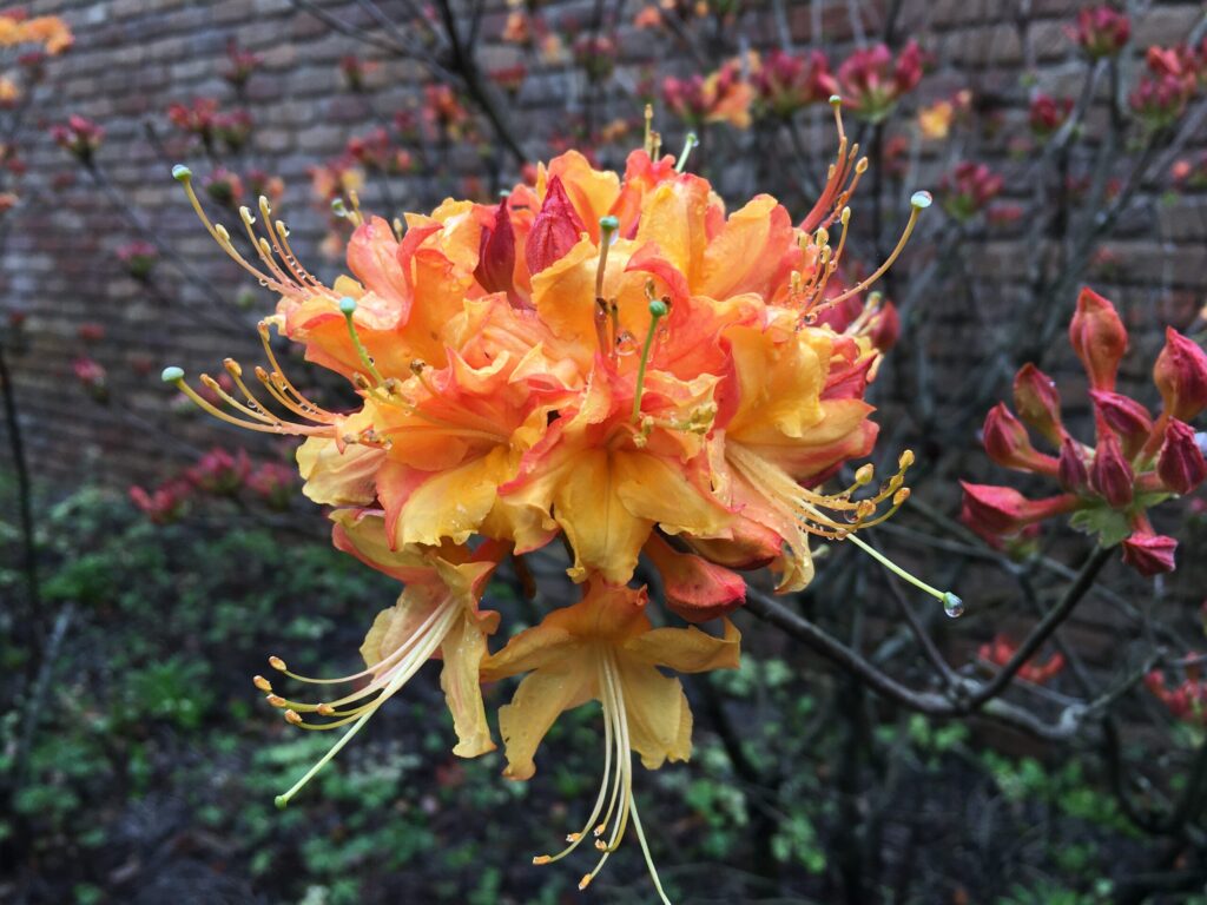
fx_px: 1011
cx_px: 604
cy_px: 452
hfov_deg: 61.7
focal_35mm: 29
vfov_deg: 48.2
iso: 25
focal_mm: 4.15
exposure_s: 1/238
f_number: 2.2
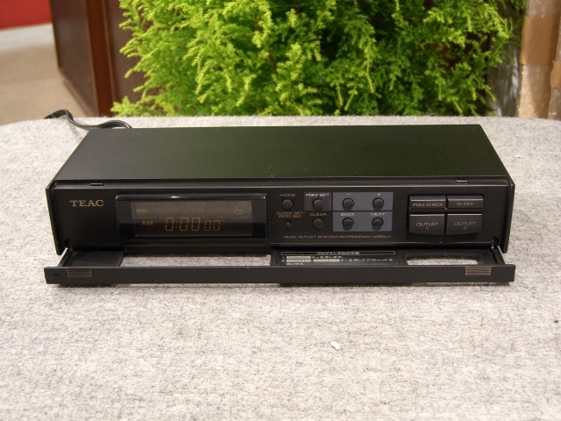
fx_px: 745
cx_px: 280
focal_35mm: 46
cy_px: 210
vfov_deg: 31.5
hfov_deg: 41.2
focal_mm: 9.5
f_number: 3.1
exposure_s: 1/13
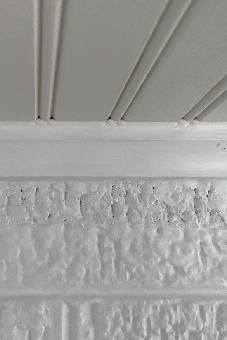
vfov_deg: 51.9
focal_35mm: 37
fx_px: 350
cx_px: 40
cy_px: 173
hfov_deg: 34.7
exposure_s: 1/60
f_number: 1.8
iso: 500
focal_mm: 4.25
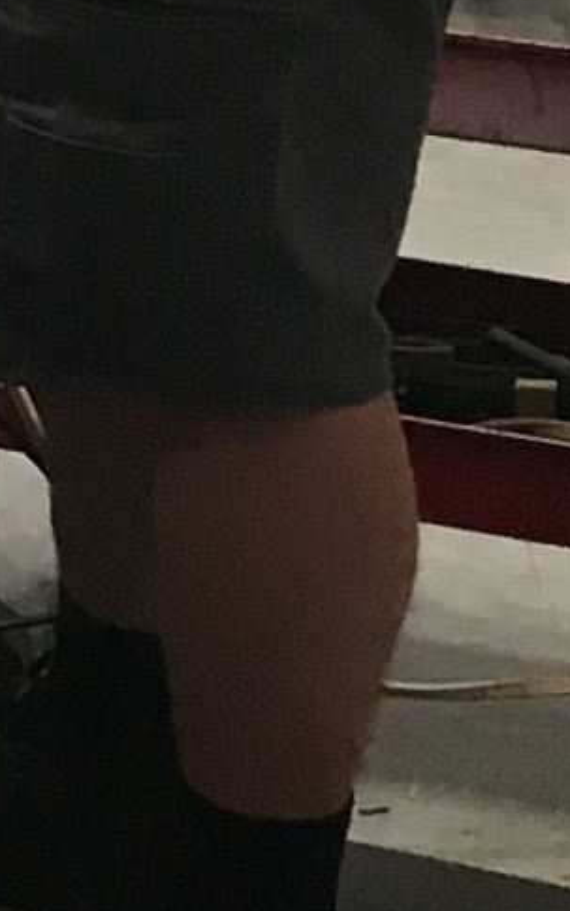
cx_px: -2461
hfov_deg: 4.3
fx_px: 6355
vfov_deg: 8.0
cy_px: -527
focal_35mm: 256
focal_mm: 4.15
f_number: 2.2
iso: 32
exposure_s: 1/30
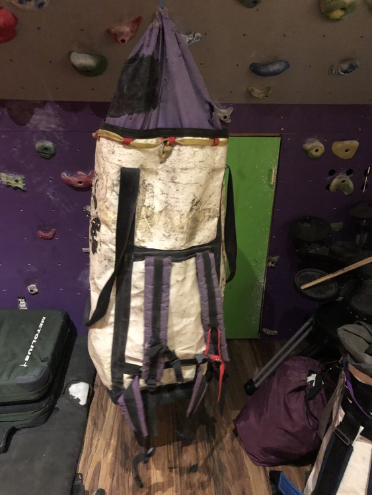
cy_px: 248
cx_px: 186
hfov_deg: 49.8
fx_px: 401
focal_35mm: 28
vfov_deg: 63.4
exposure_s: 1/5
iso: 100
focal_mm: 4
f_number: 1.8
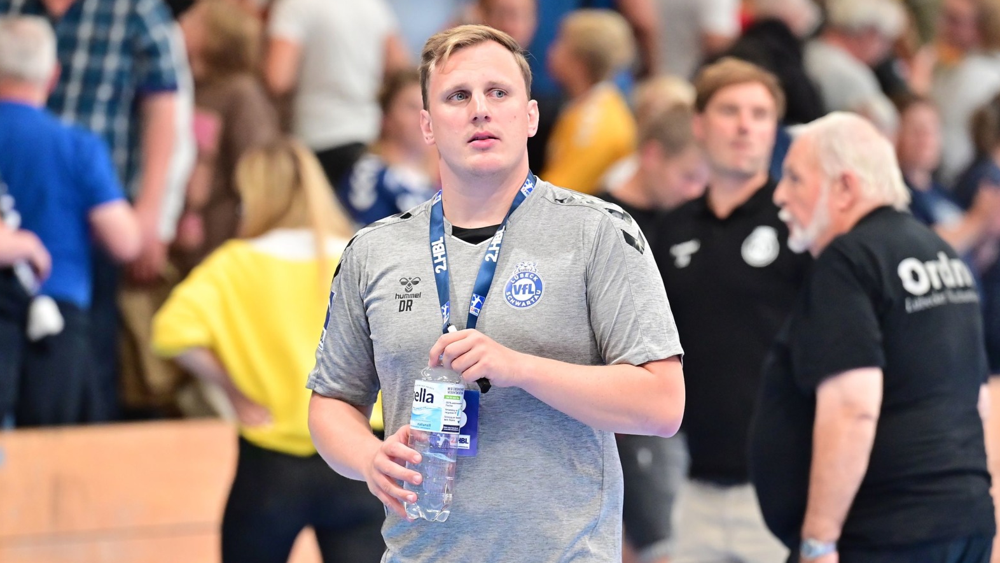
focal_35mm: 273
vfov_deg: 4.4
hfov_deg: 7.9
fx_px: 7238
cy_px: 384
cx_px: 536
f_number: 3.2
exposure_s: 1/800
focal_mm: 200
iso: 3200
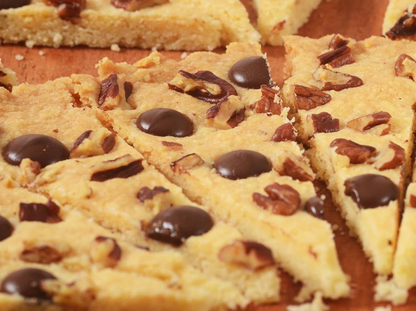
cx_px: 276
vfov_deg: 6.7
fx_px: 2651
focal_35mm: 221
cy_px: 146
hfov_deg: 9.0
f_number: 8
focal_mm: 105
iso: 100
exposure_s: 1/30
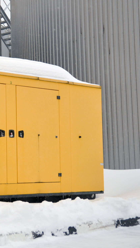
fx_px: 640
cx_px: -44
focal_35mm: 97
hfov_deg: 12.1
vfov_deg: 22.0
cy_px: 113
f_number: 3.5
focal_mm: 36
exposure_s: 1/500
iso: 200
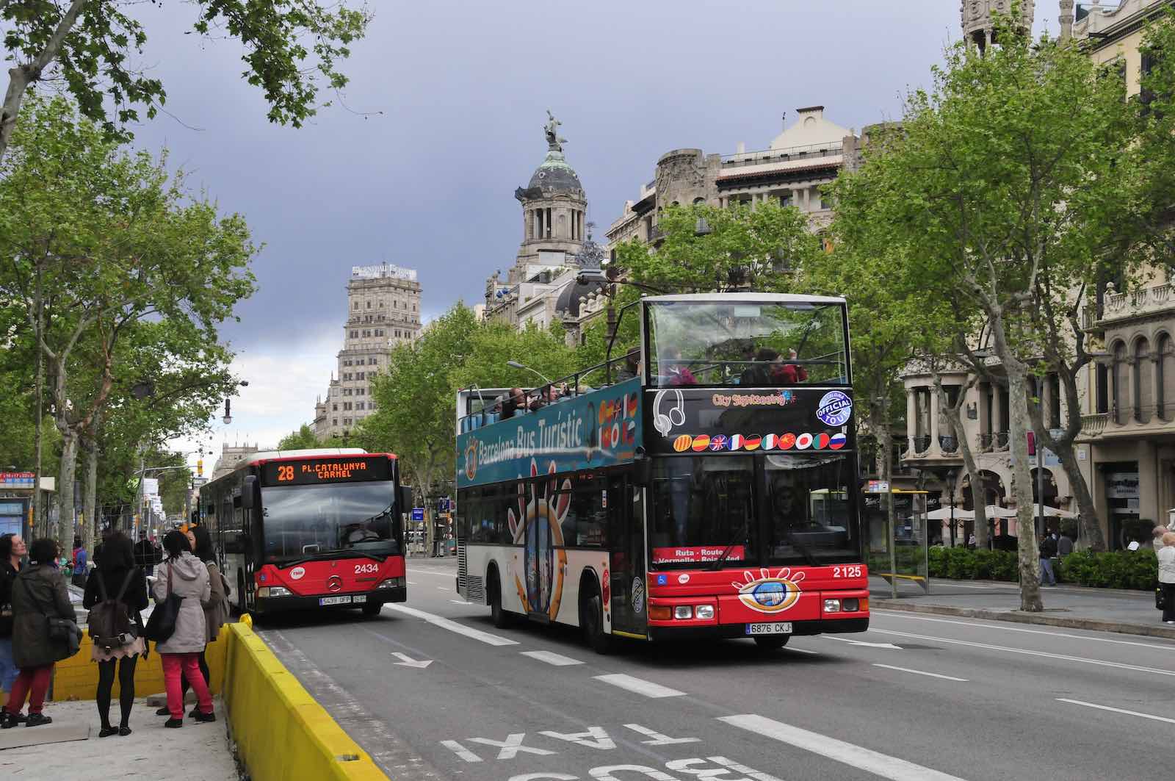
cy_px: 390
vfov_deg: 28.0
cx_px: 588
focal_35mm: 48
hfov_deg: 41.2
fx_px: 1565
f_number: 11
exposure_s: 1/500
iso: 800
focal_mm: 32
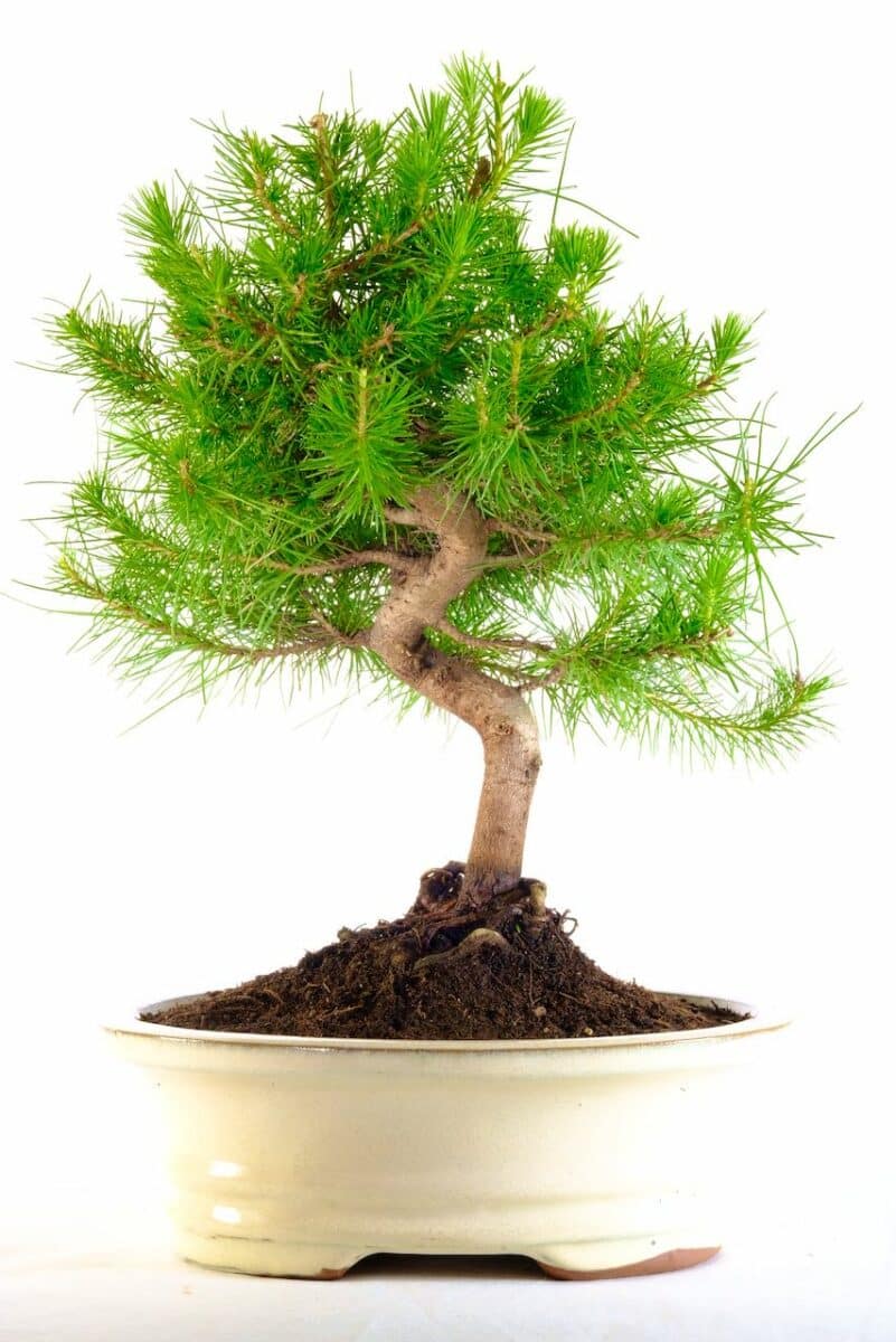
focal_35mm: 143
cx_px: 448
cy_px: 671
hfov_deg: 9.6
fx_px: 5334
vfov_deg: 14.3
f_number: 14
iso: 1000
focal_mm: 95.4
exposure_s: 1/15
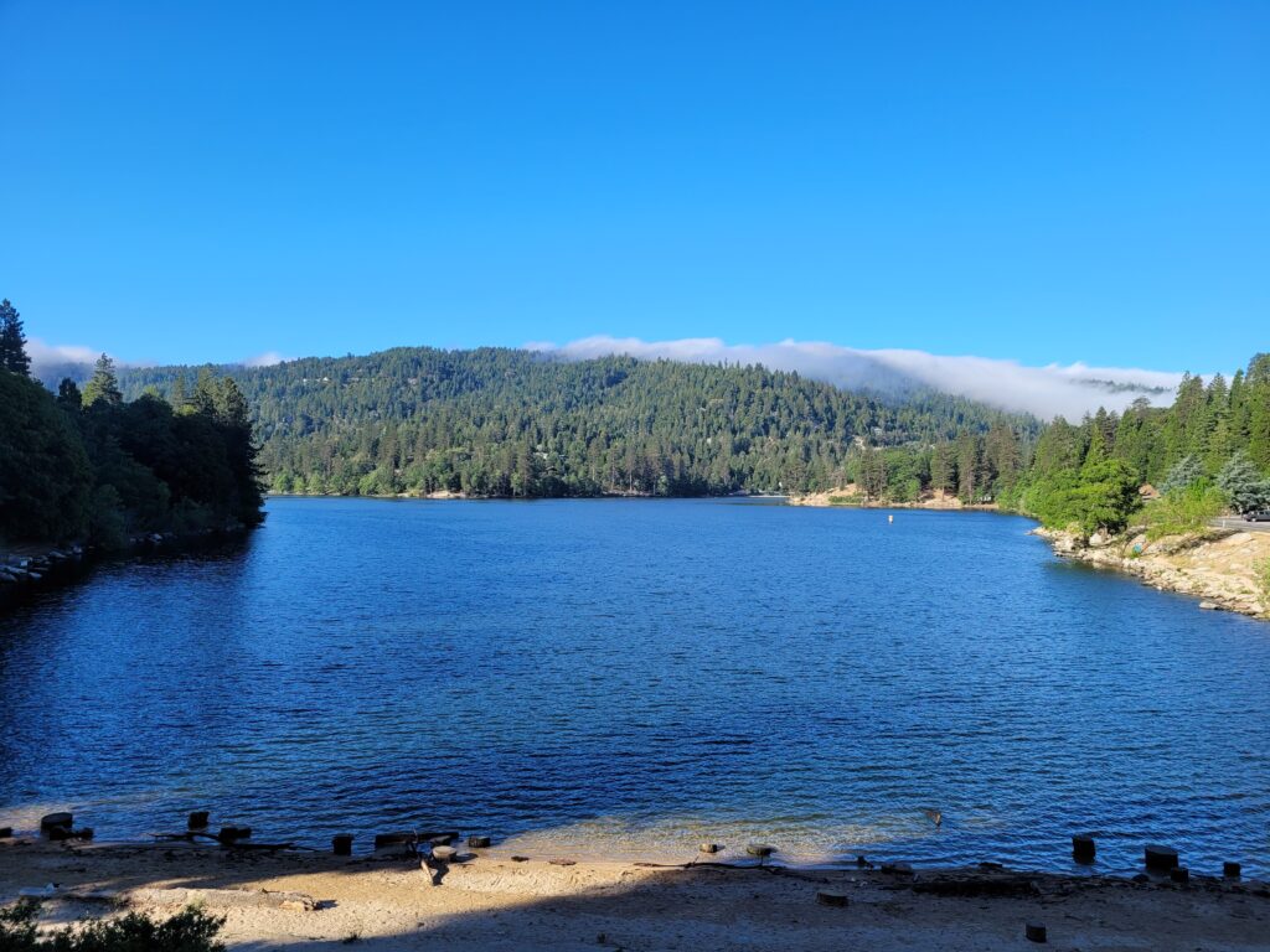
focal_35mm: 26
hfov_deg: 67.3
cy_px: 476
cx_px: 635
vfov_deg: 53.1
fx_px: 954
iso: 40
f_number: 1.8
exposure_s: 1/1558
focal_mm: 5.4
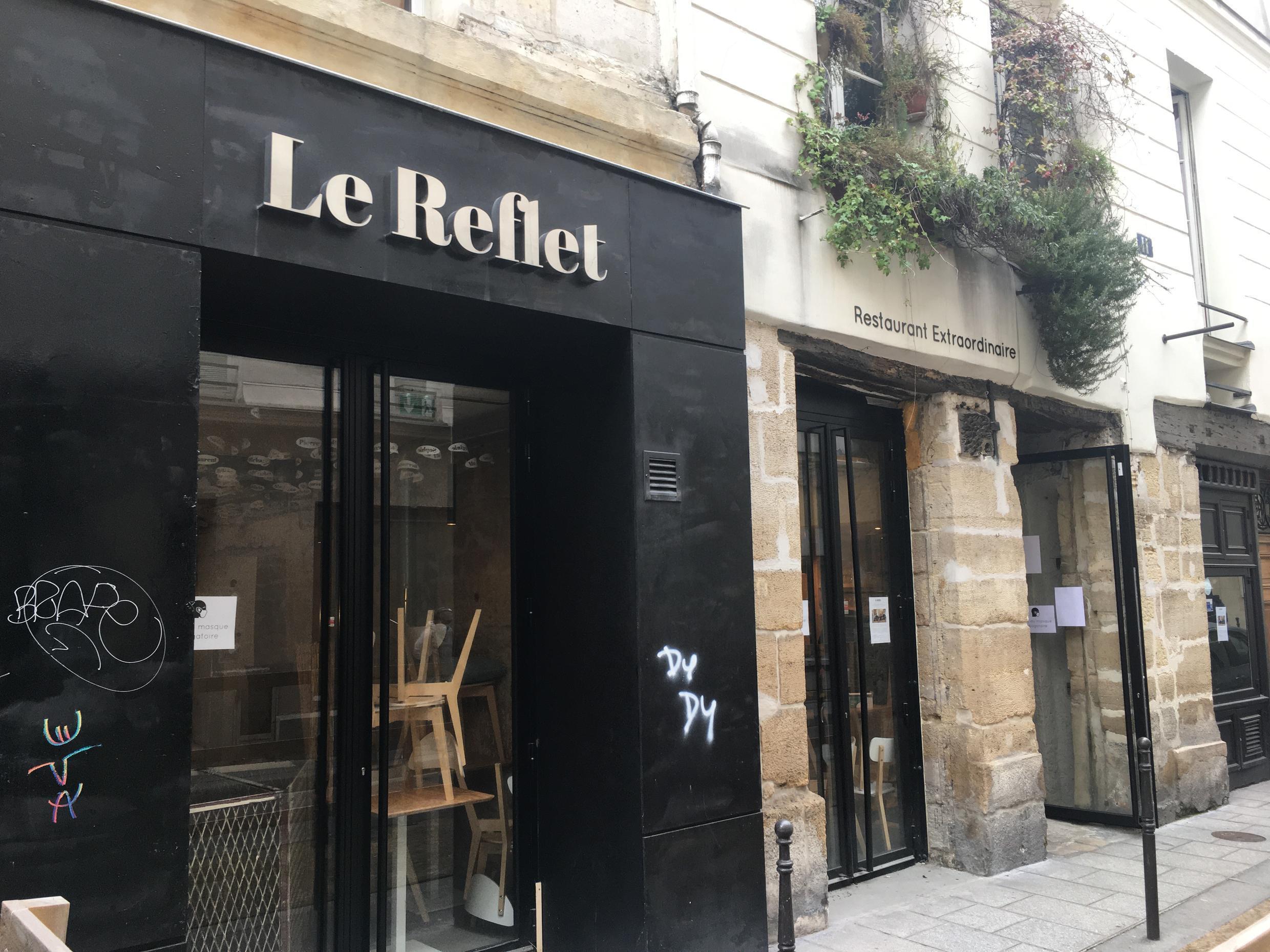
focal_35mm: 29
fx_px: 1064
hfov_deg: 61.7
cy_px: 476
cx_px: 635
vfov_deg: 48.2
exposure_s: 1/100
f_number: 2.2
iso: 40
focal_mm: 4.15
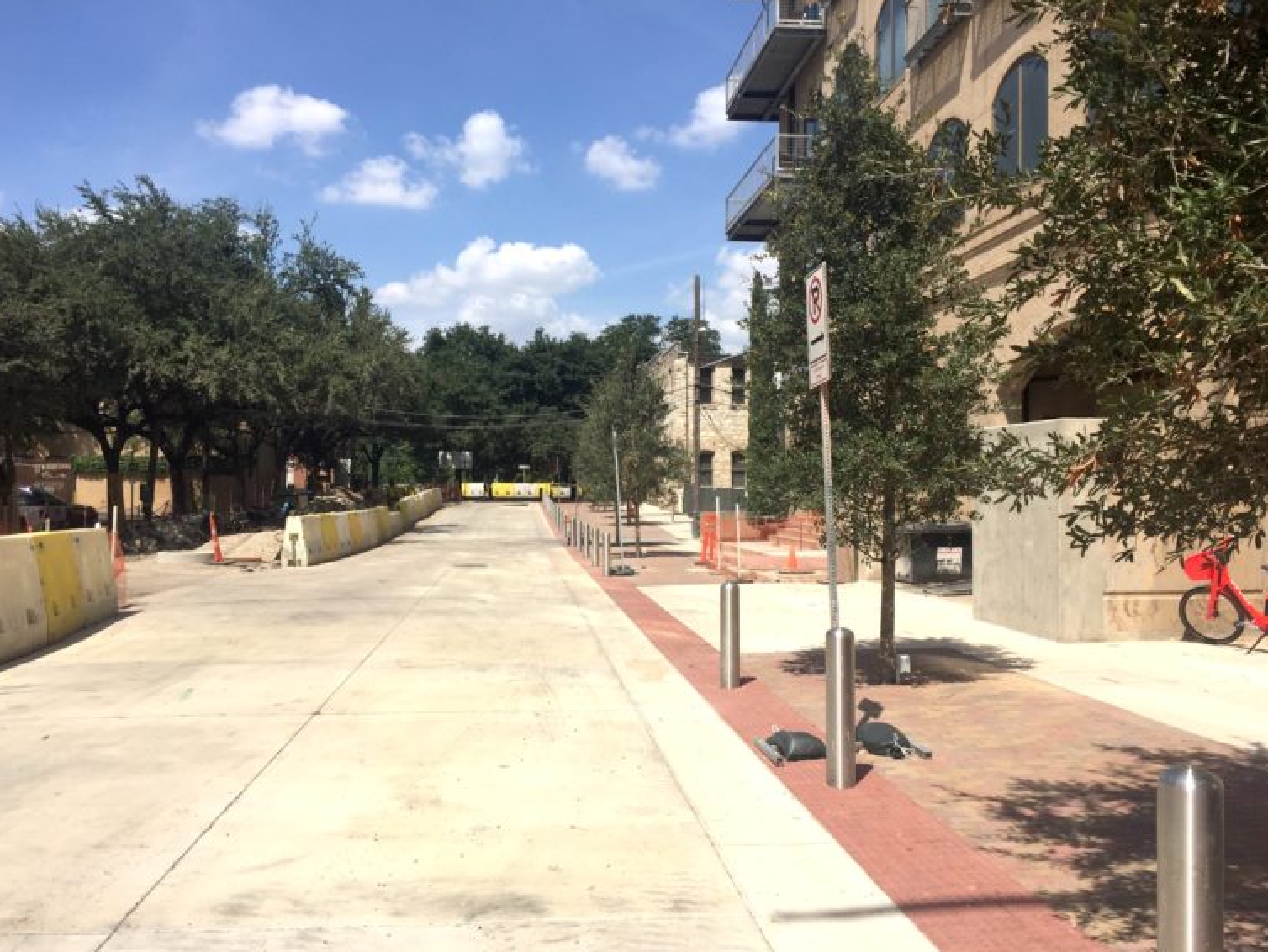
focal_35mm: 30
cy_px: 489
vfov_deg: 46.8
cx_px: 641
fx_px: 1099
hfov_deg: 59.9
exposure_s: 1/3049
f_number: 2.2
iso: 32
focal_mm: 4.15
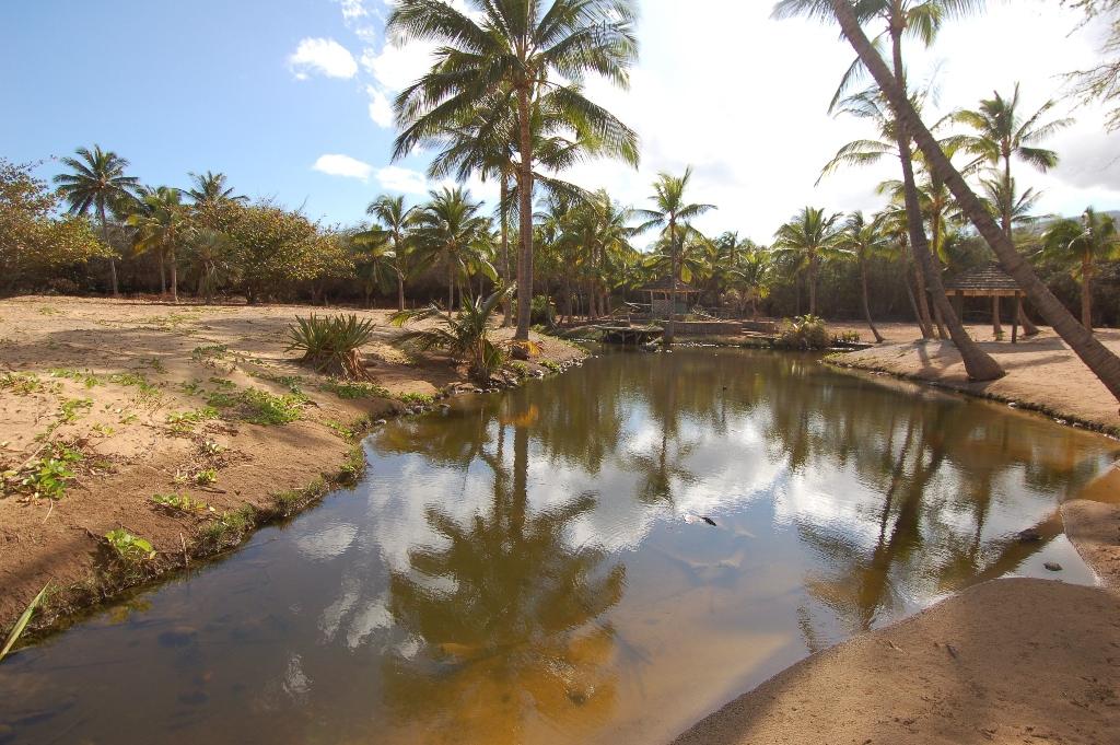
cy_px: 372
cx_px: 560
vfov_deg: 67.3
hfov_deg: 90.0
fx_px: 560
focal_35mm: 18
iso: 200
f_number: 6.3
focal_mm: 12
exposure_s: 1/500
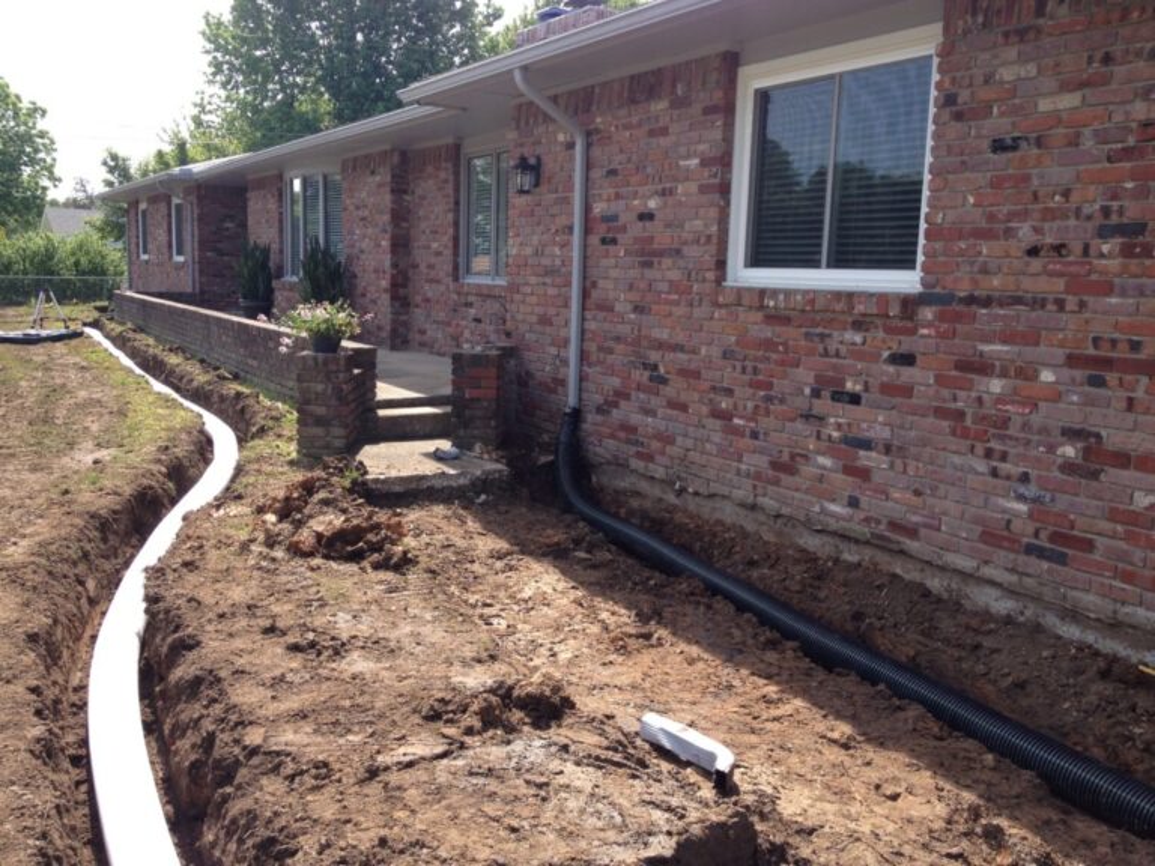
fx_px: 1168
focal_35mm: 35
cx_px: 578
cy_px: 433
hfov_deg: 52.6
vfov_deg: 40.7
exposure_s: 1/569
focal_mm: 4.28
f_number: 2.4
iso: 50
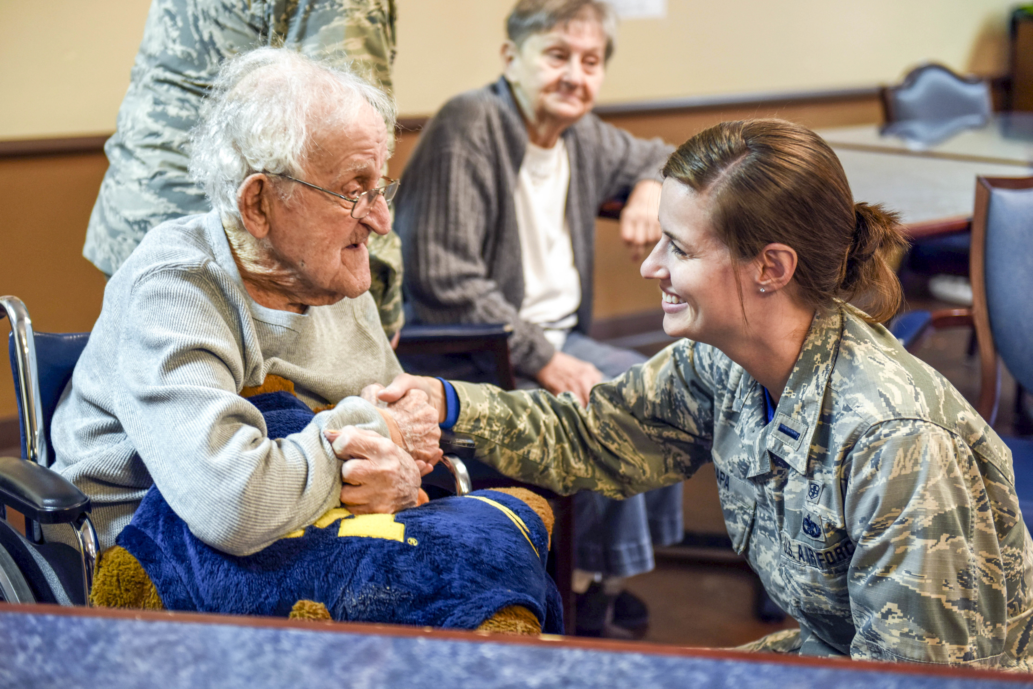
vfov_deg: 22.6
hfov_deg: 33.4
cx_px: 516
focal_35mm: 60
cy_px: 344
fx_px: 1721
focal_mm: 60
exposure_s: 1/50
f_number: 2.8
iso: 640
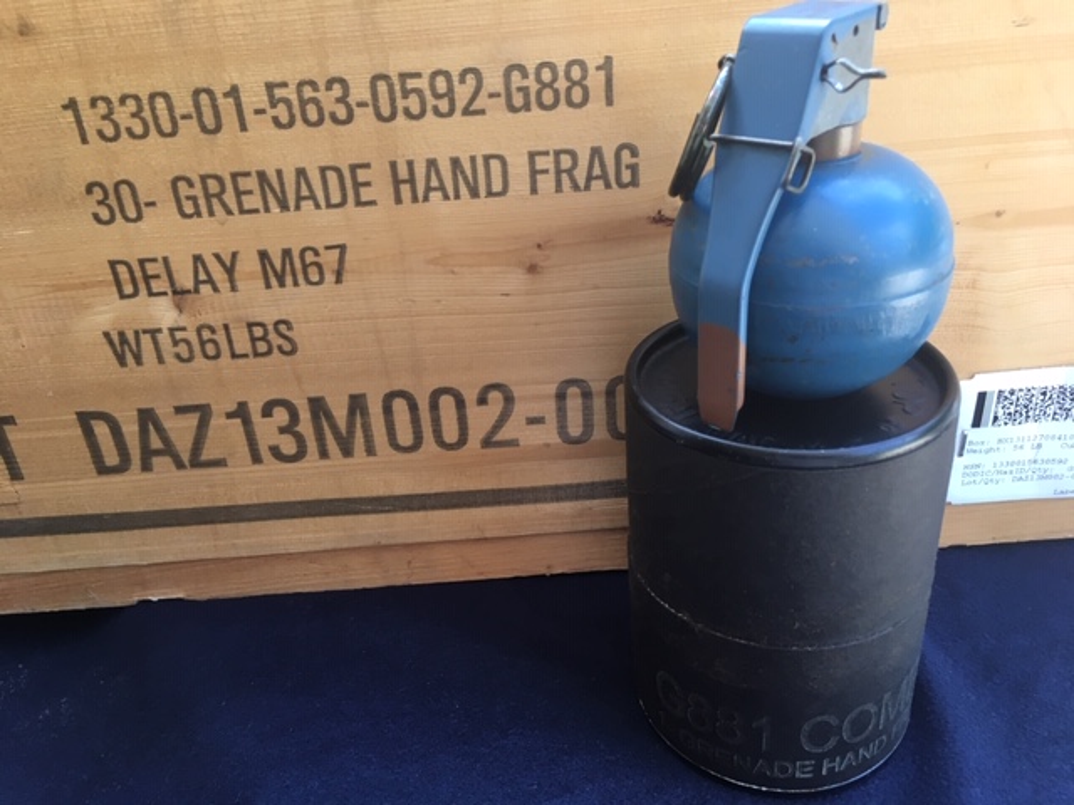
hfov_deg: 61.7
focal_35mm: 29
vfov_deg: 48.2
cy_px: 402
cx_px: 537
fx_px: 900
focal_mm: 4.15
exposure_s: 1/40
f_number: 2.2
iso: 25
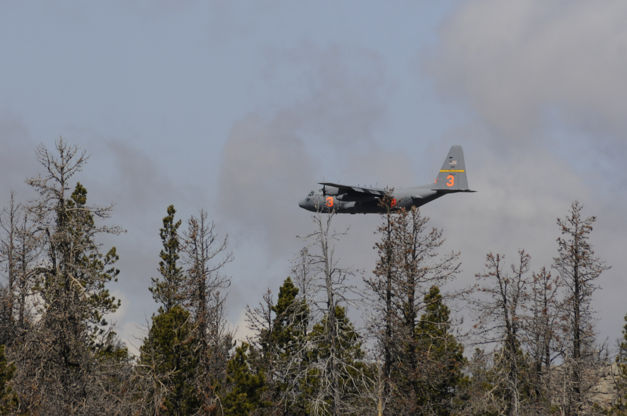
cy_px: 208
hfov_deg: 5.5
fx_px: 6523
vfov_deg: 3.7
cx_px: 314
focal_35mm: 375
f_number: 6.3
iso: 800
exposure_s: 1/6400
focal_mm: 250
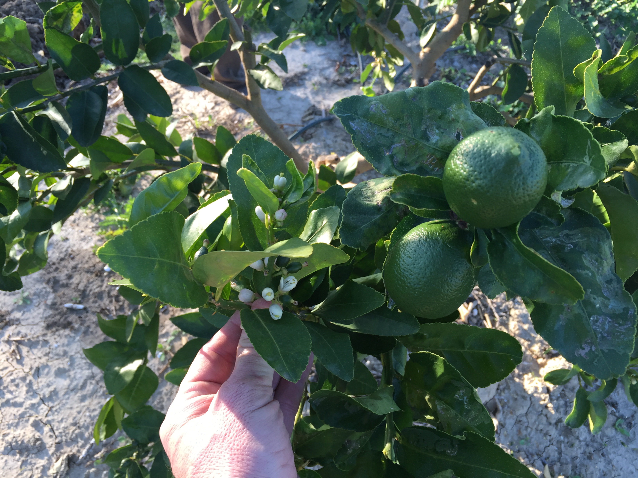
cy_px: 239
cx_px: 319
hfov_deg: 61.7
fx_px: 534
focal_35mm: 29
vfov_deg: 48.2
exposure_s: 1/142
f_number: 2.2
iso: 32
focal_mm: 4.15
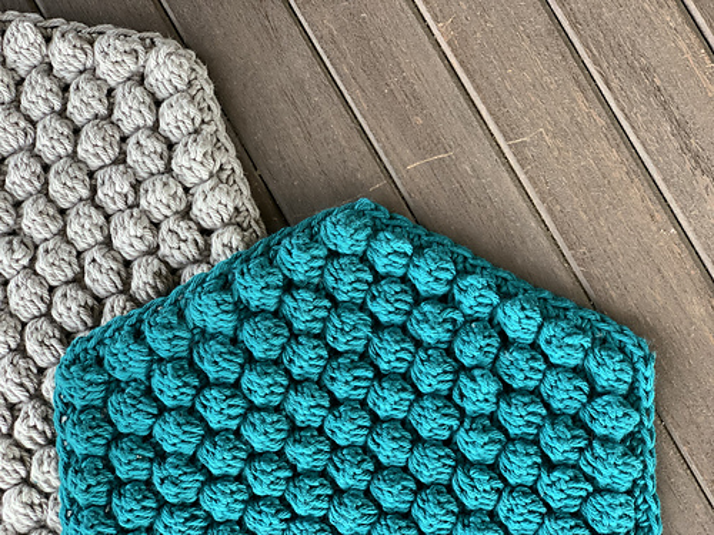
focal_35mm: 52
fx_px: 1073
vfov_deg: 28.0
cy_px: 268
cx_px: 357
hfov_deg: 36.8
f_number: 2.4
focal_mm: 6
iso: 125
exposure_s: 1/84
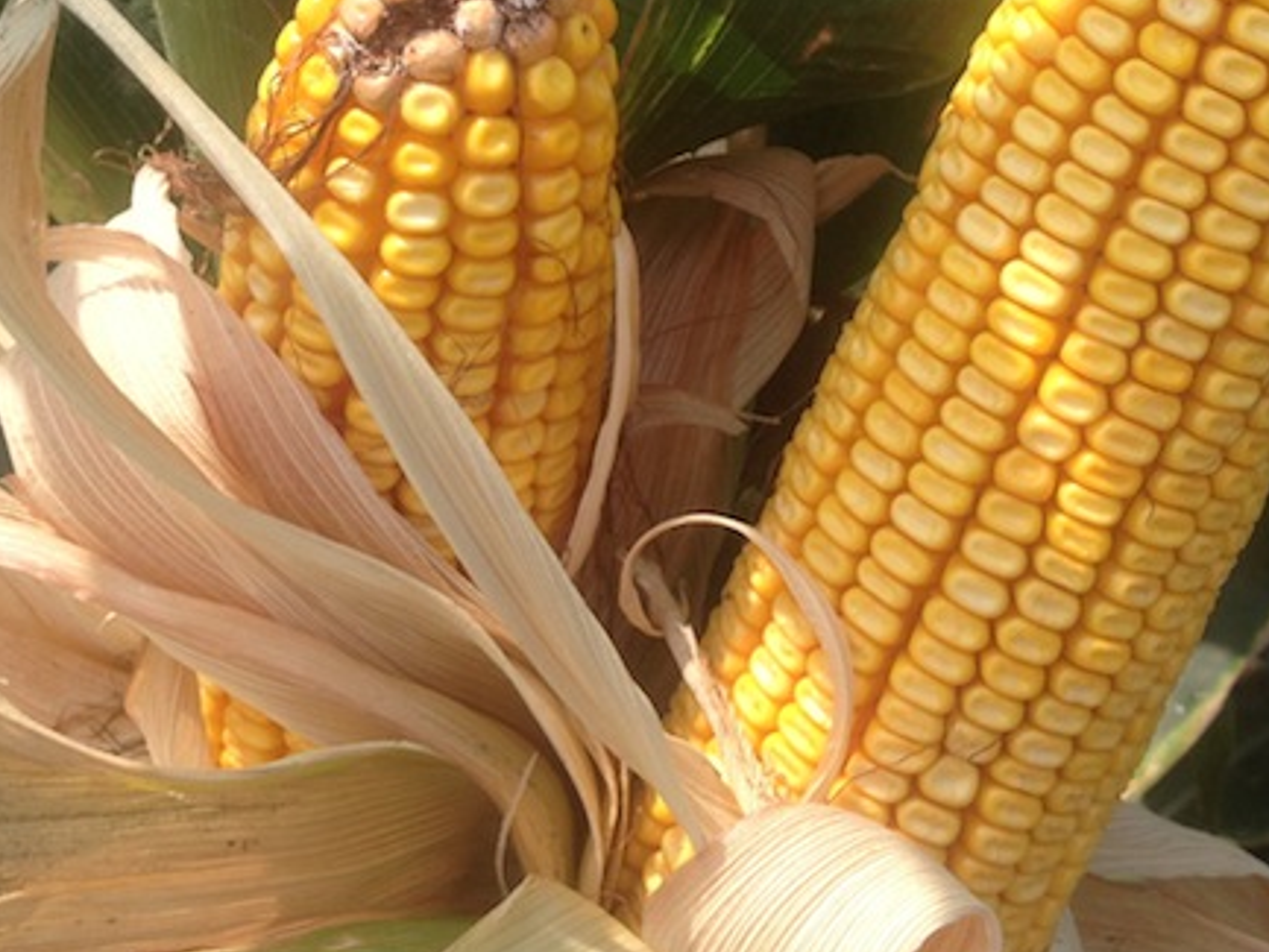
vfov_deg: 23.7
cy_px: 205
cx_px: 736
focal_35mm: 61
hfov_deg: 31.6
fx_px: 2237
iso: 50
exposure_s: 1/834
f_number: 2.4
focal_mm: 4.12
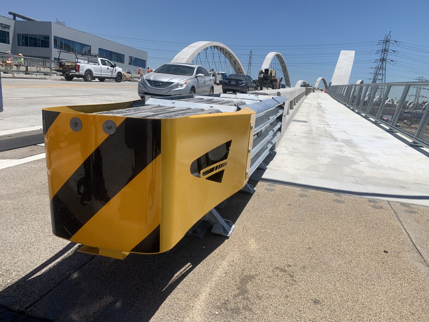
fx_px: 322
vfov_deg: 53.1
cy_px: 161
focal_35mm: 26
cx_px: 214
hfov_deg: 67.3
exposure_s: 1/3401
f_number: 1.8
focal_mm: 4.25
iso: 25
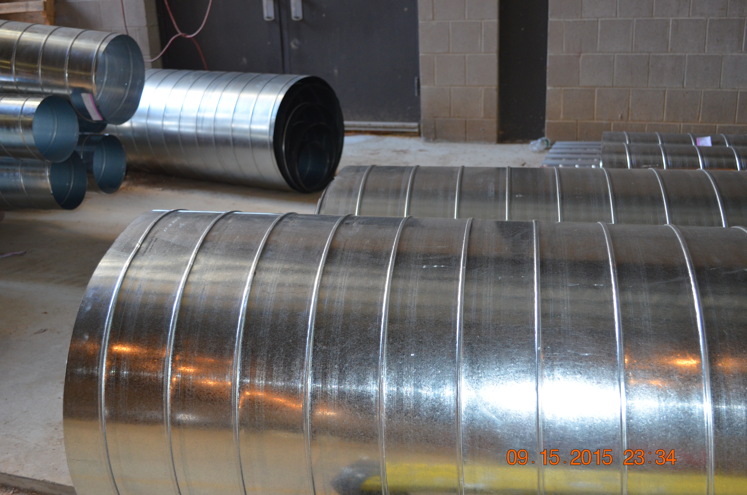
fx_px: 808
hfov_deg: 49.6
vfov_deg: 34.1
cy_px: 248
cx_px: 374
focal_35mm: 39
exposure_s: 1/60
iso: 800
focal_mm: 26
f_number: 4.2
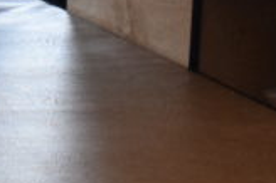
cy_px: 86
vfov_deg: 6.2
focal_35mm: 220
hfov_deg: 9.3
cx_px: 45
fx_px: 1685
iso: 3200
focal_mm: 20
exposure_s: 1/500
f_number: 5.6
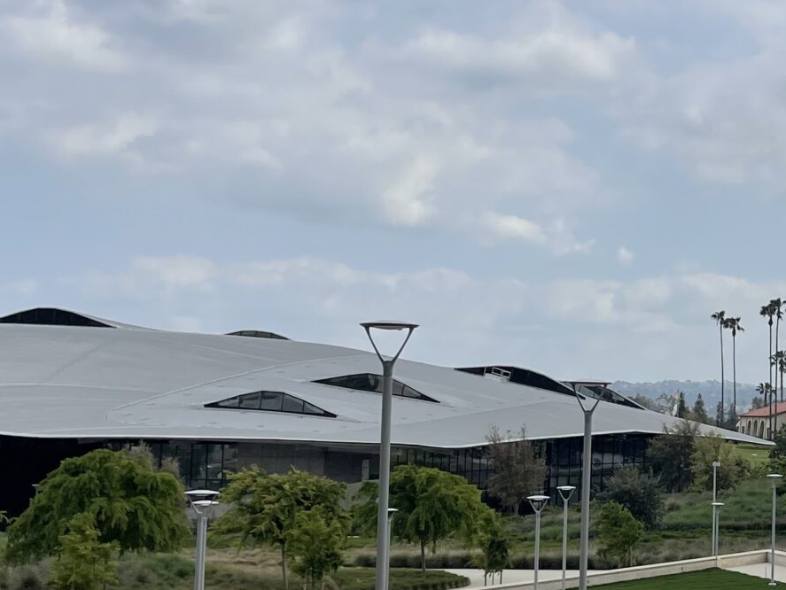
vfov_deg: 19.7
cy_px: 287
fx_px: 1704
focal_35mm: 75
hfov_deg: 23.9
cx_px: 921
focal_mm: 5.1
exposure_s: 1/6993
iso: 32
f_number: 1.6
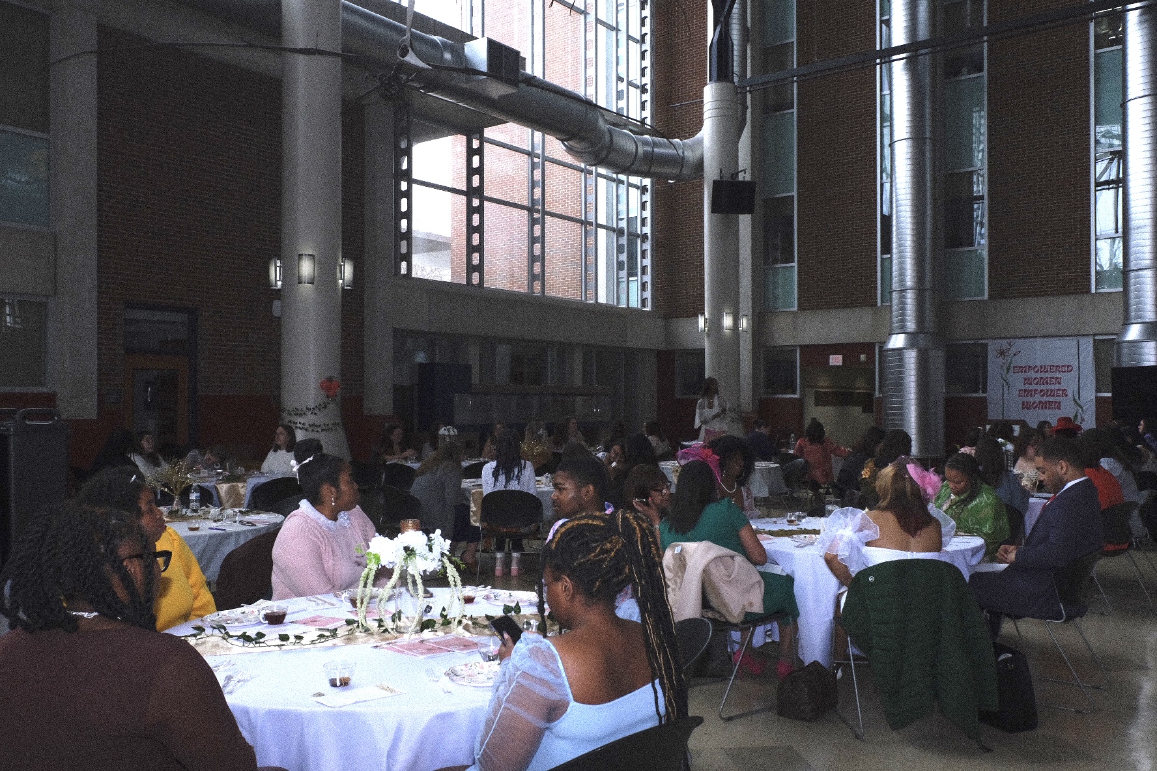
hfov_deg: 61.9
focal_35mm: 30
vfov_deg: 43.6
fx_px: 964
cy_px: 386
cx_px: 578
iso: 1000
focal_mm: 20.1
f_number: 9
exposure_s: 1/250
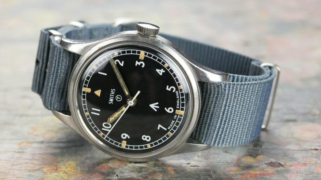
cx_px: 160
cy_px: 87
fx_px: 562
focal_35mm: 66
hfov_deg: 31.9
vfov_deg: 18.3
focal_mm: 30
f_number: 5
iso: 800
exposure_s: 1/125
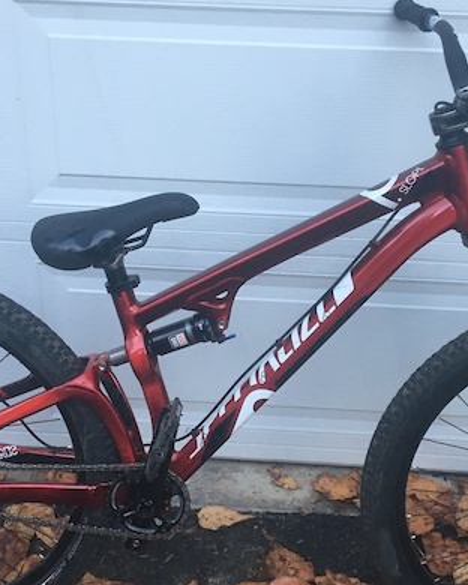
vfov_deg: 32.4
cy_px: 342
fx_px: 1004
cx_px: 252
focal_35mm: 58
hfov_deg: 26.2
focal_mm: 4.15
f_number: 2.2
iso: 40
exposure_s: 1/30
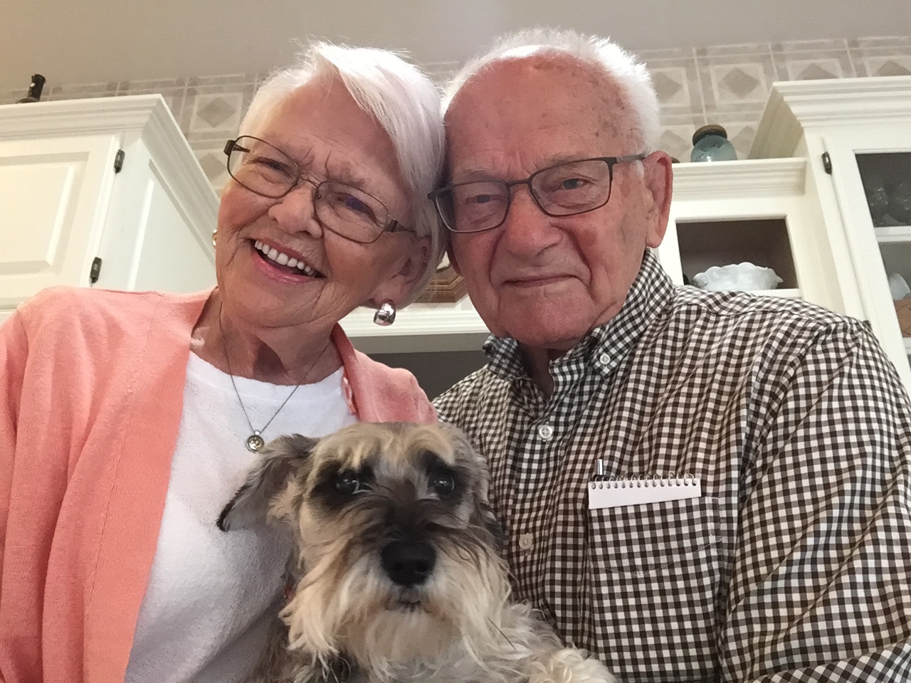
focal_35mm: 31
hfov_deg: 58.4
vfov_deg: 45.4
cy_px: 342
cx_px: 456
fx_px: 816
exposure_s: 1/30
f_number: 2.2
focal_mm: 2.65
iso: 160
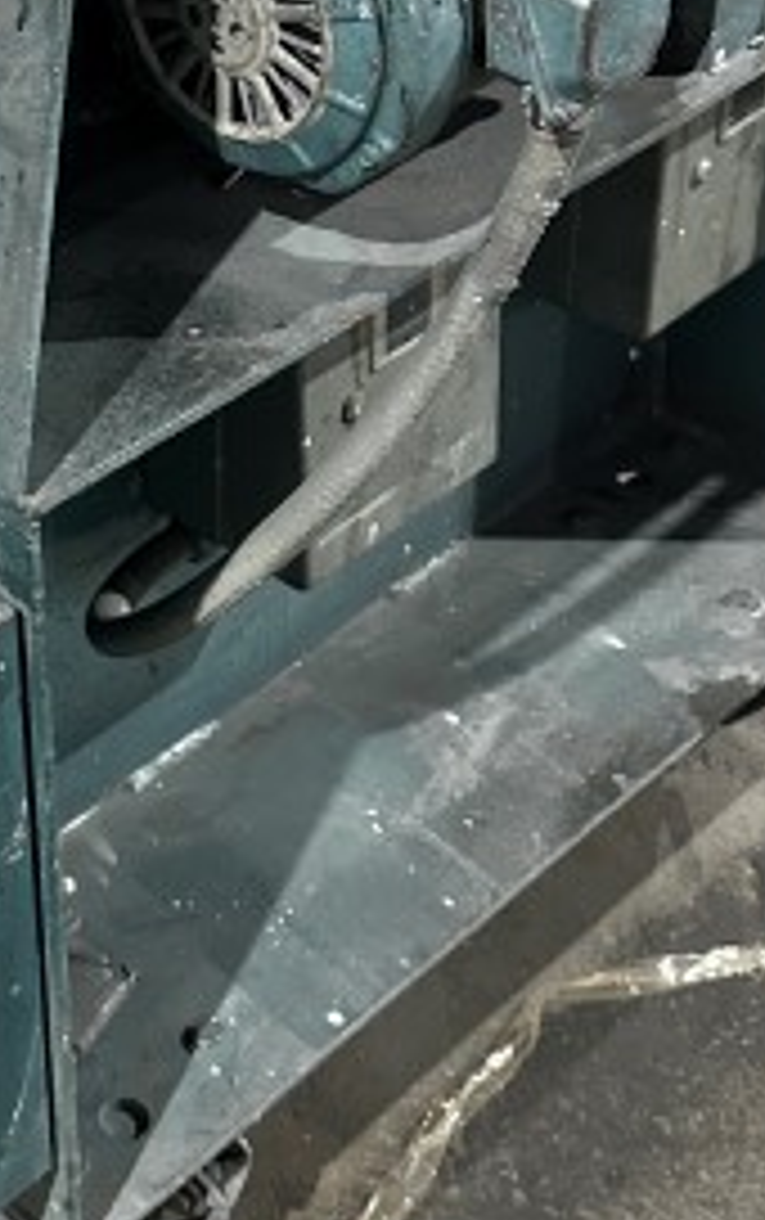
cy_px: 270
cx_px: -32
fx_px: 2395
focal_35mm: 72
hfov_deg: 17.6
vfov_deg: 28.1
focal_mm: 6.86
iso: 640
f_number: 1.78
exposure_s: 1/40
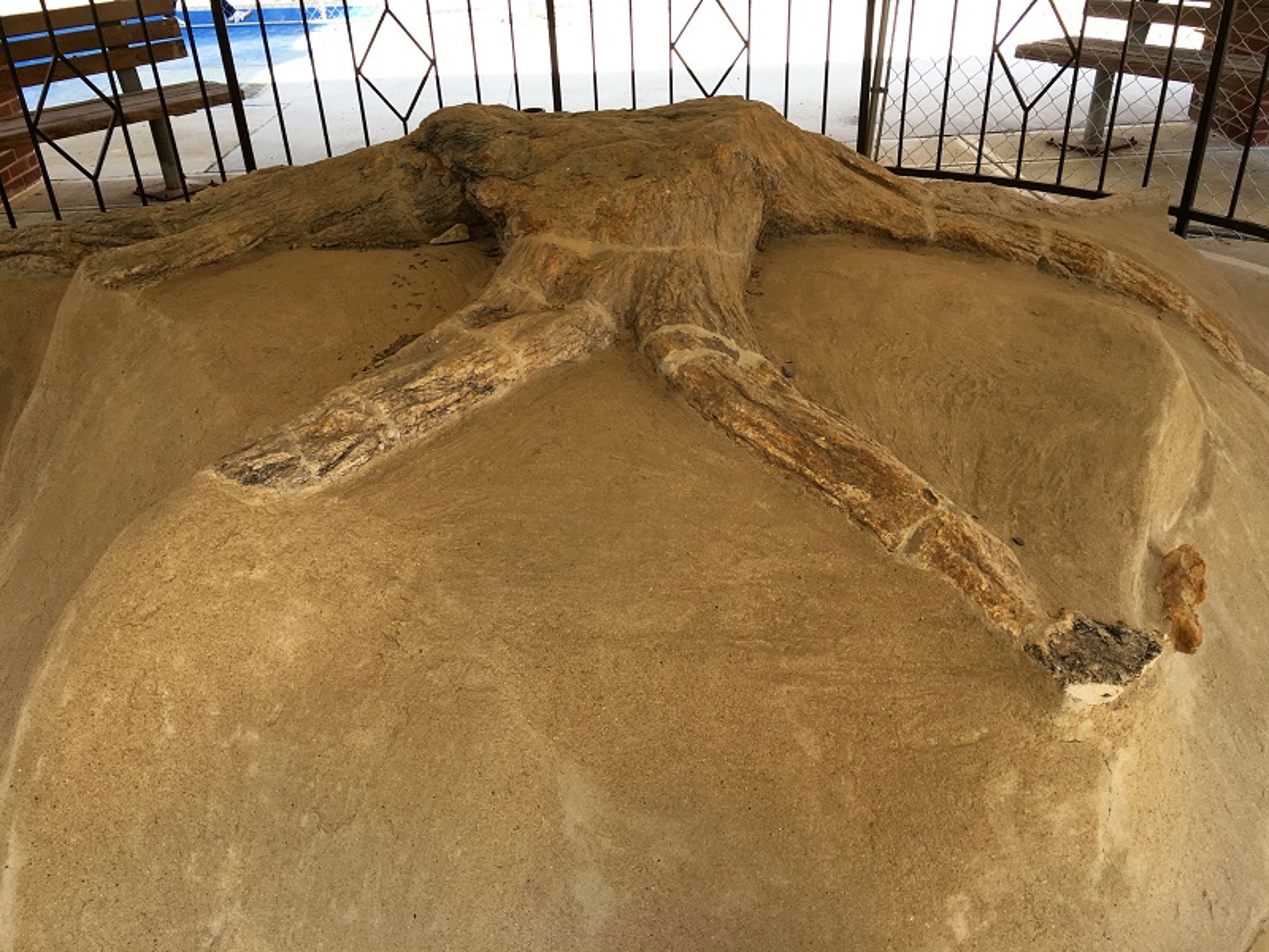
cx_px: 634
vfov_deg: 48.2
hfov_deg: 61.7
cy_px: 476
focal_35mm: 29
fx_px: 1063
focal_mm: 4.15
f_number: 2.2
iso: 25
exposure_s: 1/203
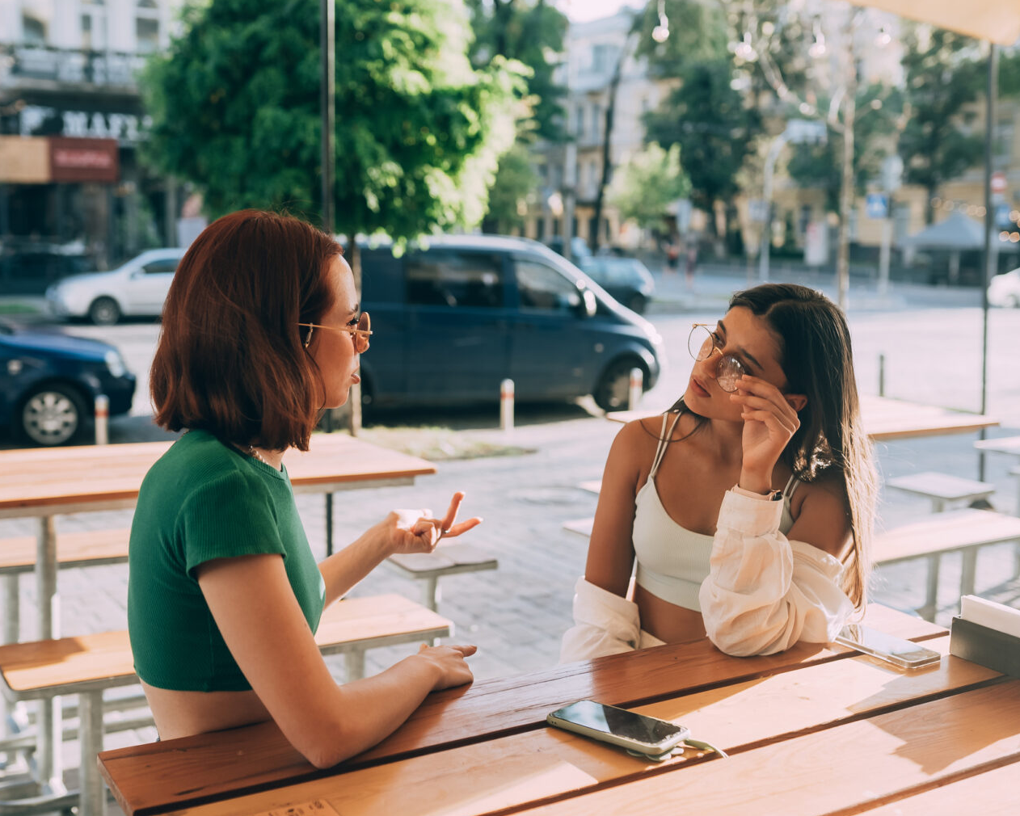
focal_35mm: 40
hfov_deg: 45.6
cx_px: 429
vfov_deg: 37.3
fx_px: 1208
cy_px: 406
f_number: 2.5
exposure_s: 1/500
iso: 125
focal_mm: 35
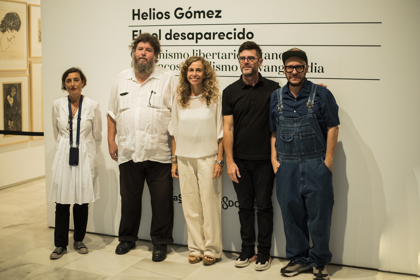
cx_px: 210
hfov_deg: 39.6
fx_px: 583
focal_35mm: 50
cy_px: 140
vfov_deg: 27.0
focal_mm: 50
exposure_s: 1/250
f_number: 2
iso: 2000
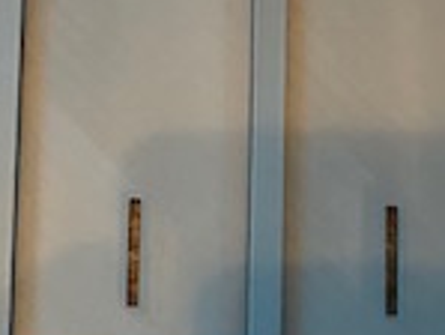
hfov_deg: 16.2
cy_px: 419
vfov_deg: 12.1
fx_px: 1544
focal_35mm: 120
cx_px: 69
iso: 100
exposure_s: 1/5
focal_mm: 3.99
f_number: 1.8
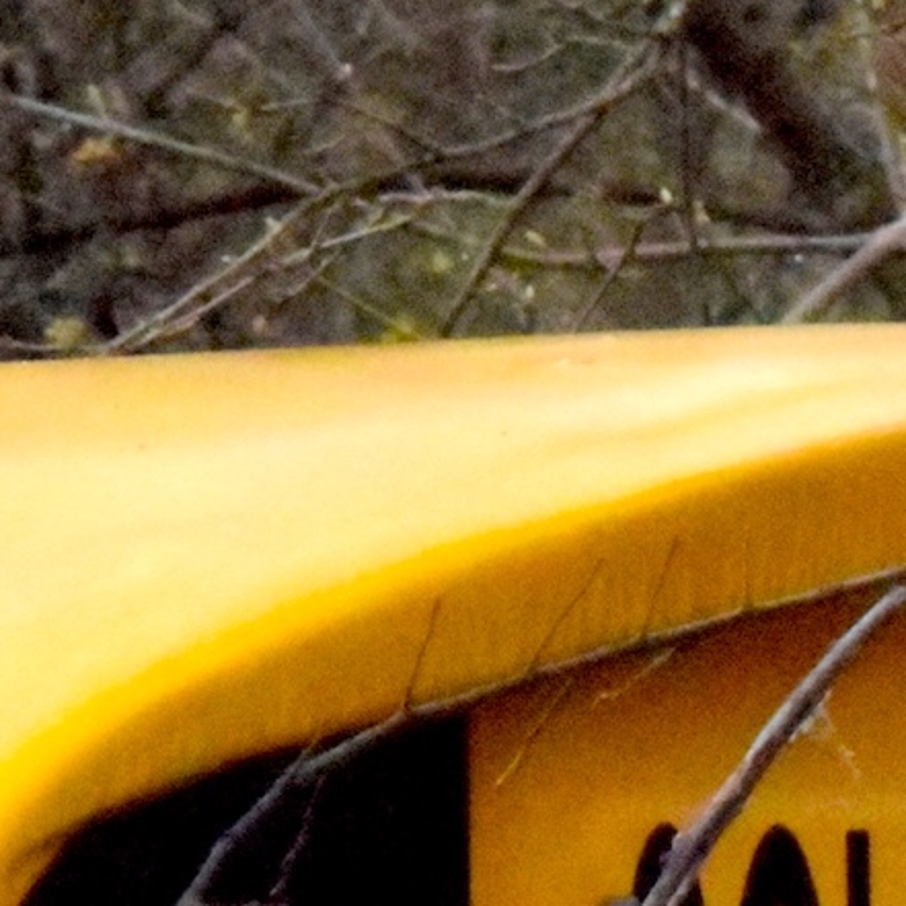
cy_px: 1153
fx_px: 42370
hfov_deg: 1.2
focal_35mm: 1431
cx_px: 1060
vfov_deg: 1.2
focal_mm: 165
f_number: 18
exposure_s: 1/4000
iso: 16000
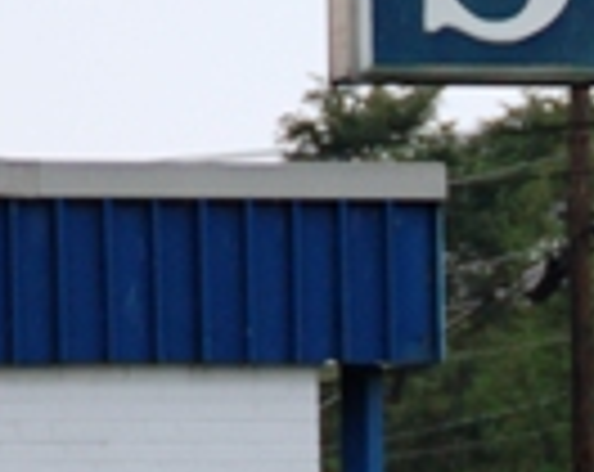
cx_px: 932
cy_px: 472
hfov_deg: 2.8
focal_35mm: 697
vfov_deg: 2.2
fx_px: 12226
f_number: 6
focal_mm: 102
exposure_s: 1/250
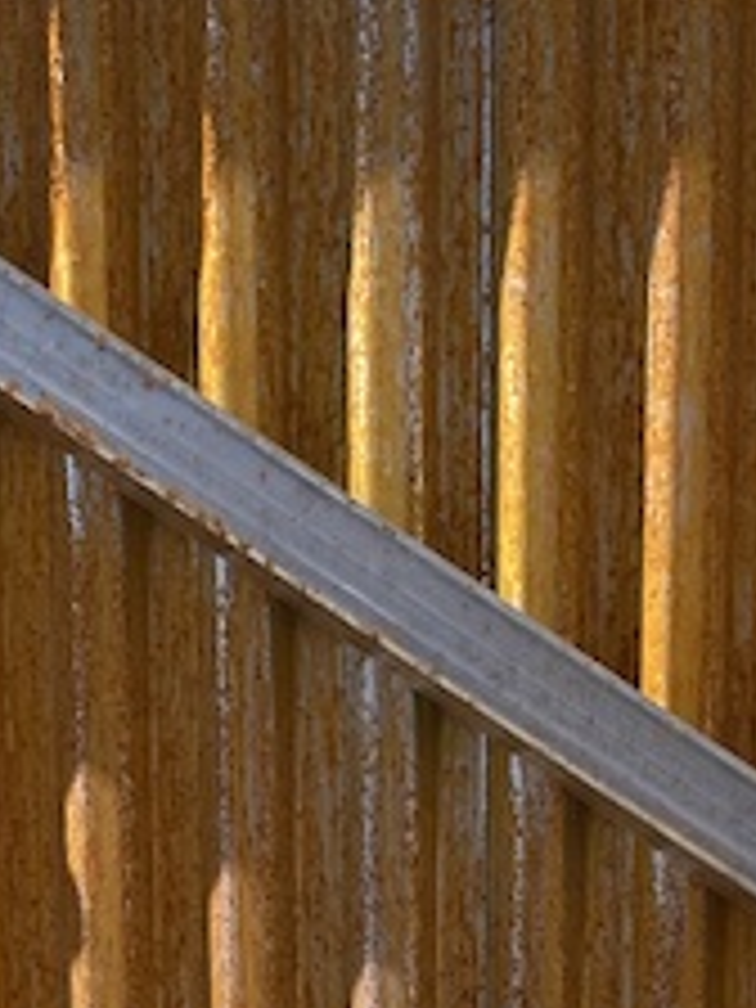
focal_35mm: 93
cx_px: 328
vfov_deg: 17.3
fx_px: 2708
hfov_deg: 15.9
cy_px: 1796
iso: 32
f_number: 1.6
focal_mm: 4.2
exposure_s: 1/3125
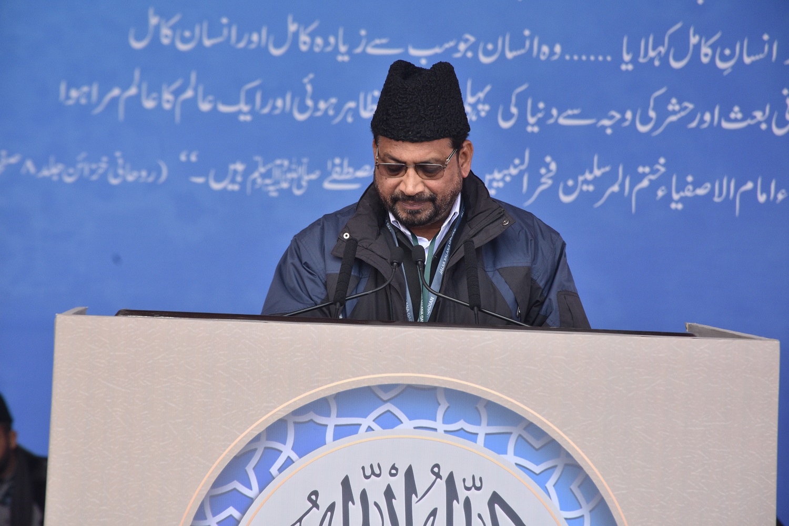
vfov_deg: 6.5
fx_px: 4602
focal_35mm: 210
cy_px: 263
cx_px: 394
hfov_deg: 9.8
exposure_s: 1/125
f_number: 10
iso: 500
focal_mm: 140
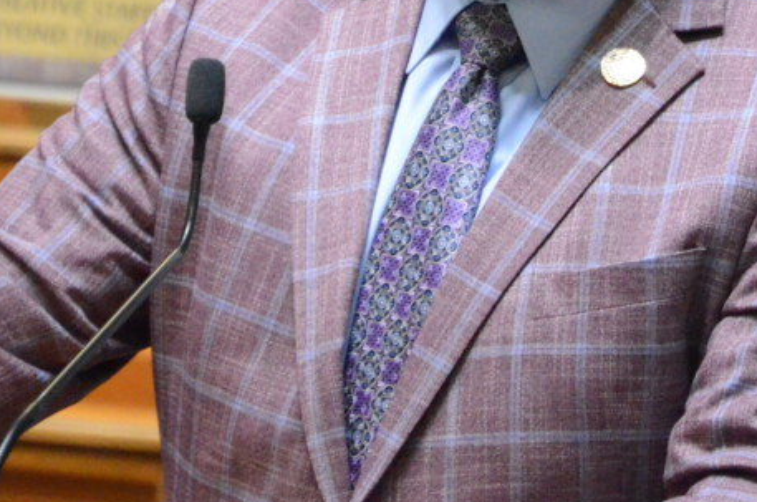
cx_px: 303
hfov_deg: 4.0
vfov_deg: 2.7
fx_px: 10747
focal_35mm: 512
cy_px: -77
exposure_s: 1/80
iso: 6400
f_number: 5
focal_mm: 130
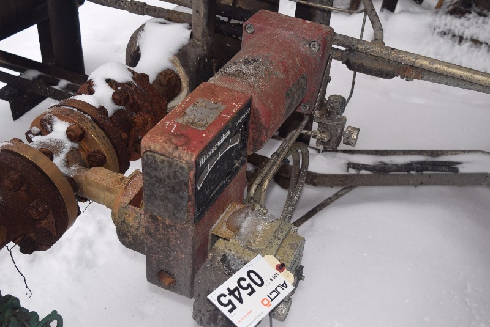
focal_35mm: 45
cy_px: 164
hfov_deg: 43.6
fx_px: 613
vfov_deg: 29.9
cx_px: 245
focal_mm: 30
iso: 250
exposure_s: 1/200
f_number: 5
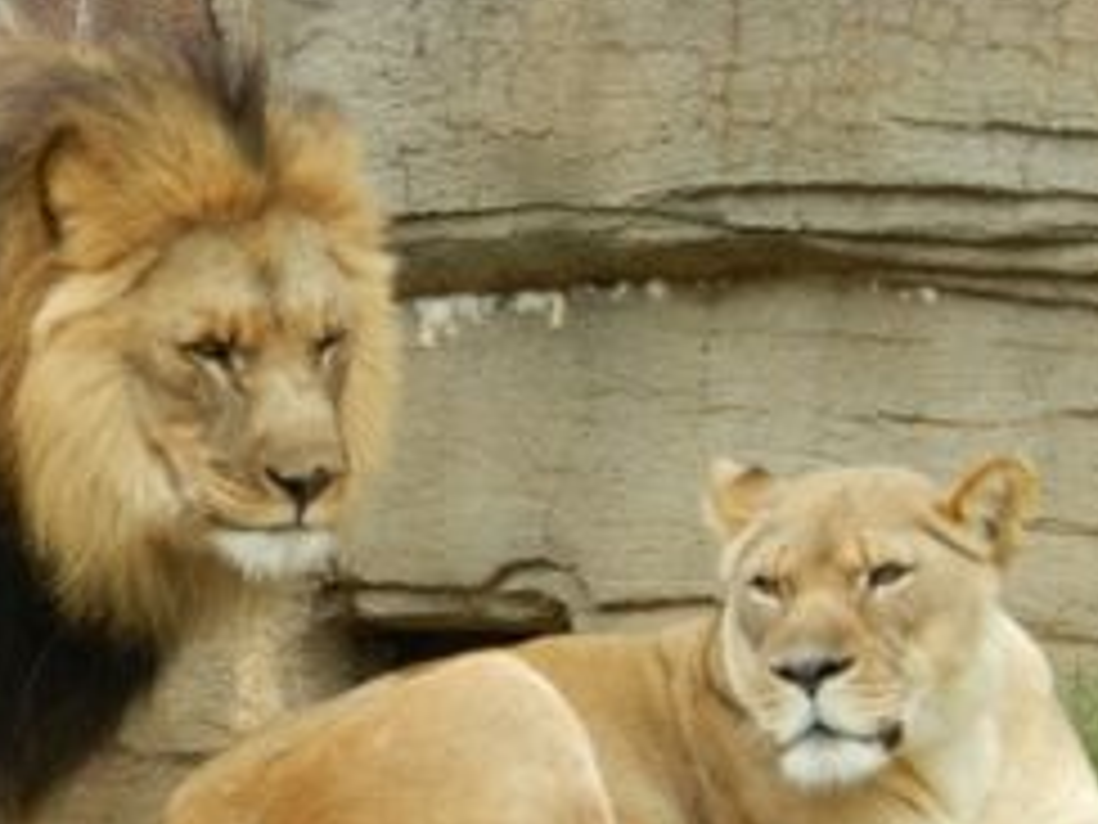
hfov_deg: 2.4
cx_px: 446
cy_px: 644
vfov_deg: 1.8
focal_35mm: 817
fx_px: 25915
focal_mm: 88.7
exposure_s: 1/200
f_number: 5.7
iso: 160
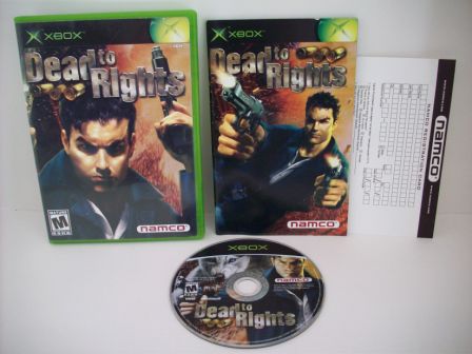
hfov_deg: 50.1
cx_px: 236
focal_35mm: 37
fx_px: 505
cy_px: 177
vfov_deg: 38.7
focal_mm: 6.2
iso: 160
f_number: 2.8
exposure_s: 1/19.5
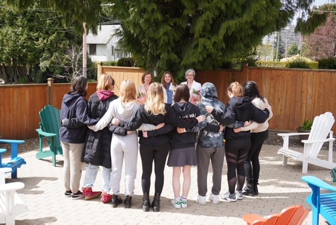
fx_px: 378
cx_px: 168
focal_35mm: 40
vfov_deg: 33.1
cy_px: 112
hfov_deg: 47.9
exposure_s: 1/125
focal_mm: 27
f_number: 6.3
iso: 100
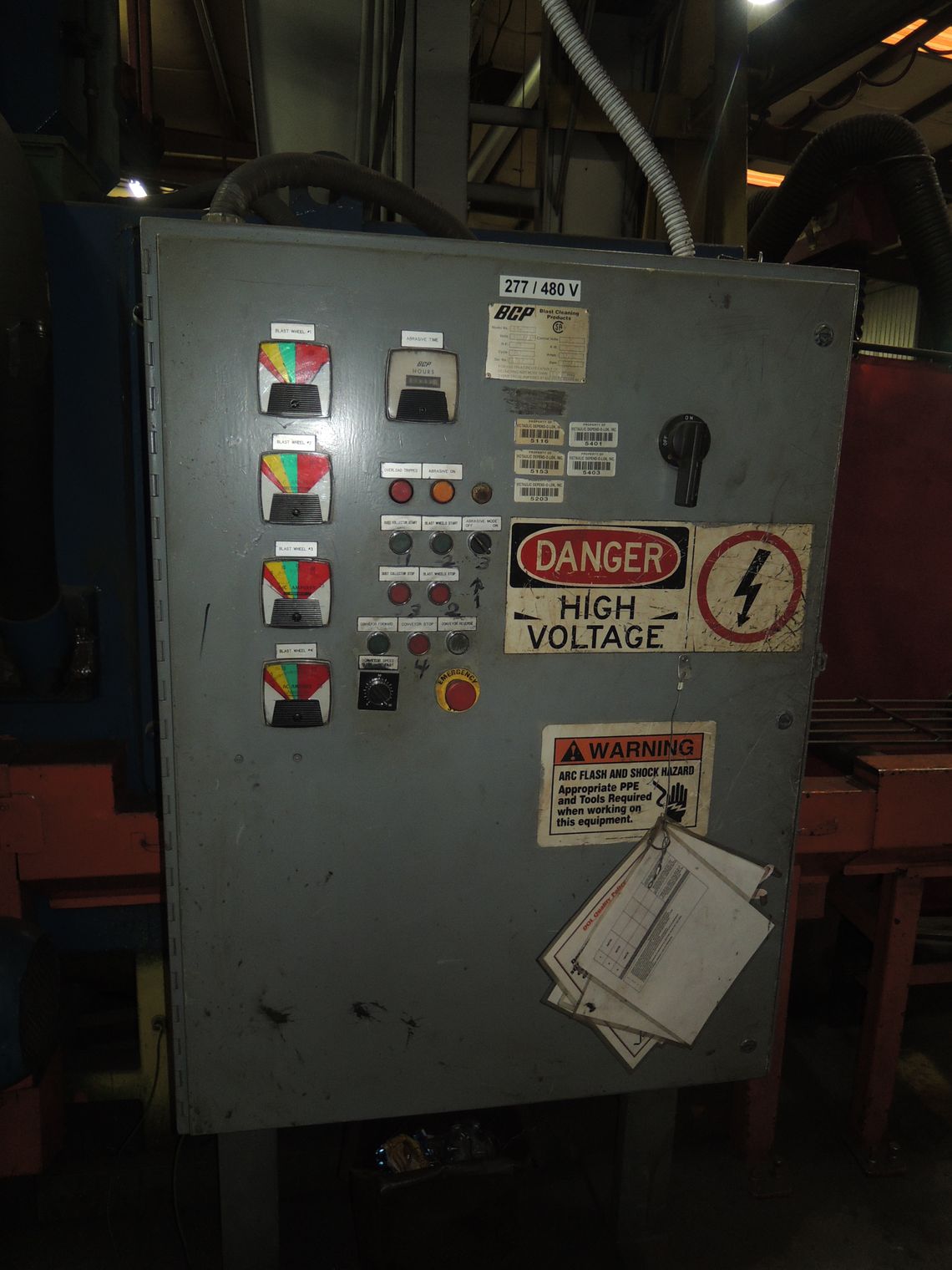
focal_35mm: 24
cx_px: 476
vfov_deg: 71.6
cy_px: 635
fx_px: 880
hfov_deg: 56.8
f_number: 1.8
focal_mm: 4.3
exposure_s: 1/60
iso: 200
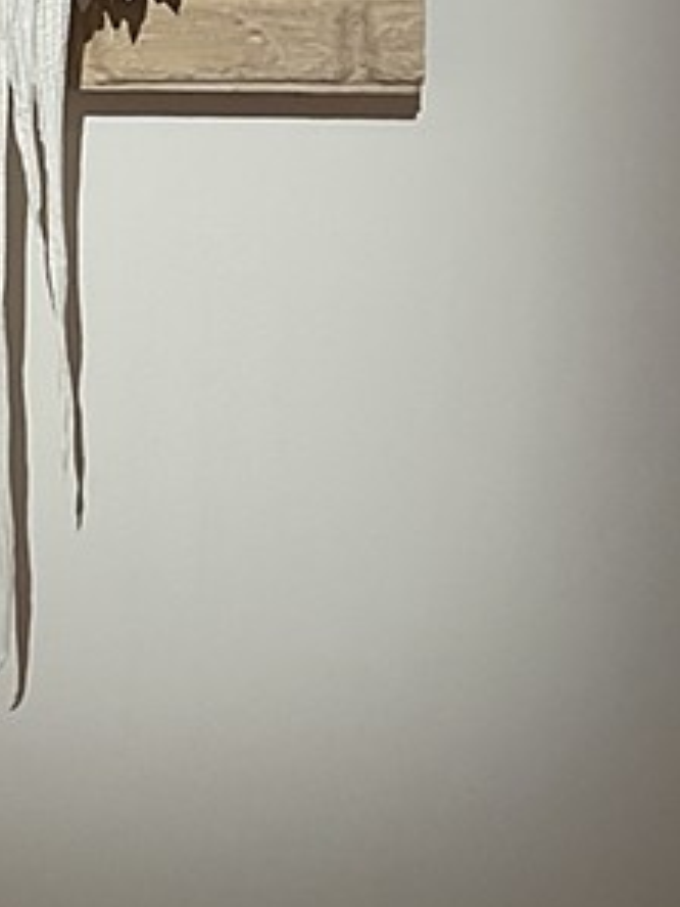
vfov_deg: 23.1
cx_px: 70
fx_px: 1964
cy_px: -271
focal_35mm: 75
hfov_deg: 19.3
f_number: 1.6
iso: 400
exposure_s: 1/40
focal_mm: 4.2
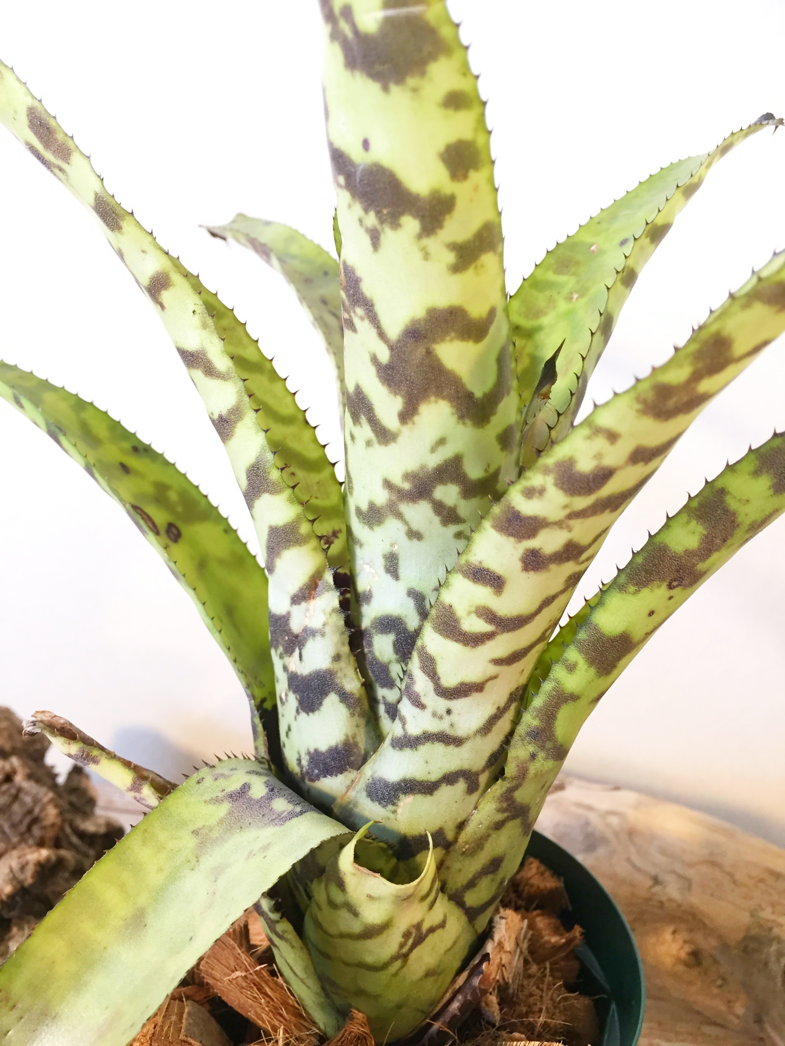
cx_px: 392
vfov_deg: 61.7
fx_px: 877
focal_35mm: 29
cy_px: 523
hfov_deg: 48.2
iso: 125
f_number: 2.2
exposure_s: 1/30
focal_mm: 4.15
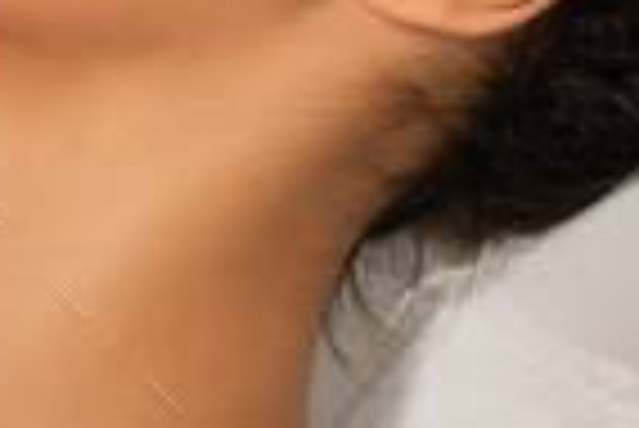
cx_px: -176
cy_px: -387
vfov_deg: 3.9
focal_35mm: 353
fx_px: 6272
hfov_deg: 5.8
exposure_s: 1/160
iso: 125
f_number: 5
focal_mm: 85
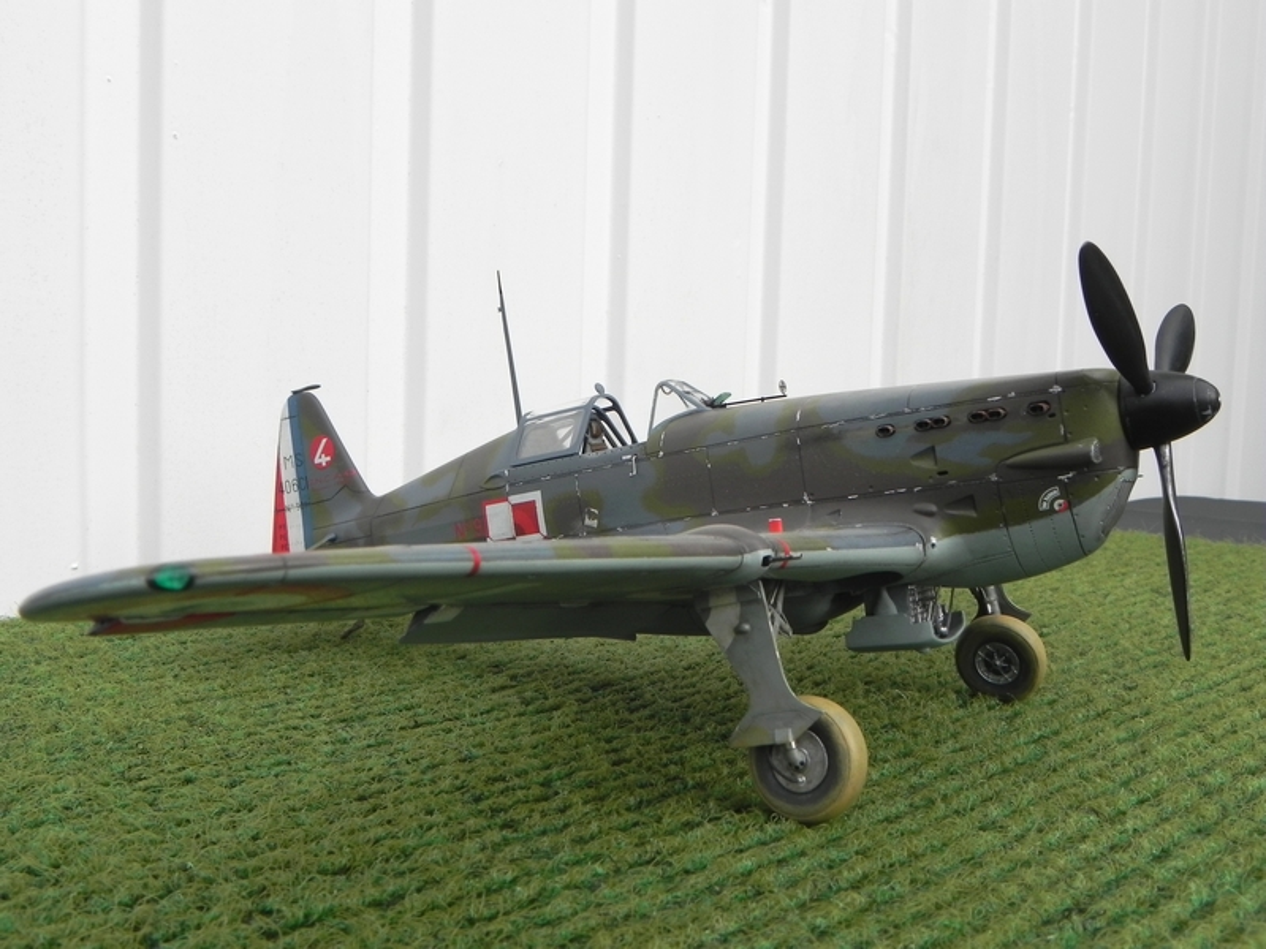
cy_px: 474
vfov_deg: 42.9
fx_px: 1207
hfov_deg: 55.4
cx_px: 633
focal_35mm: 33
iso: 160
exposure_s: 1/35.8
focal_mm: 5.9
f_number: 5
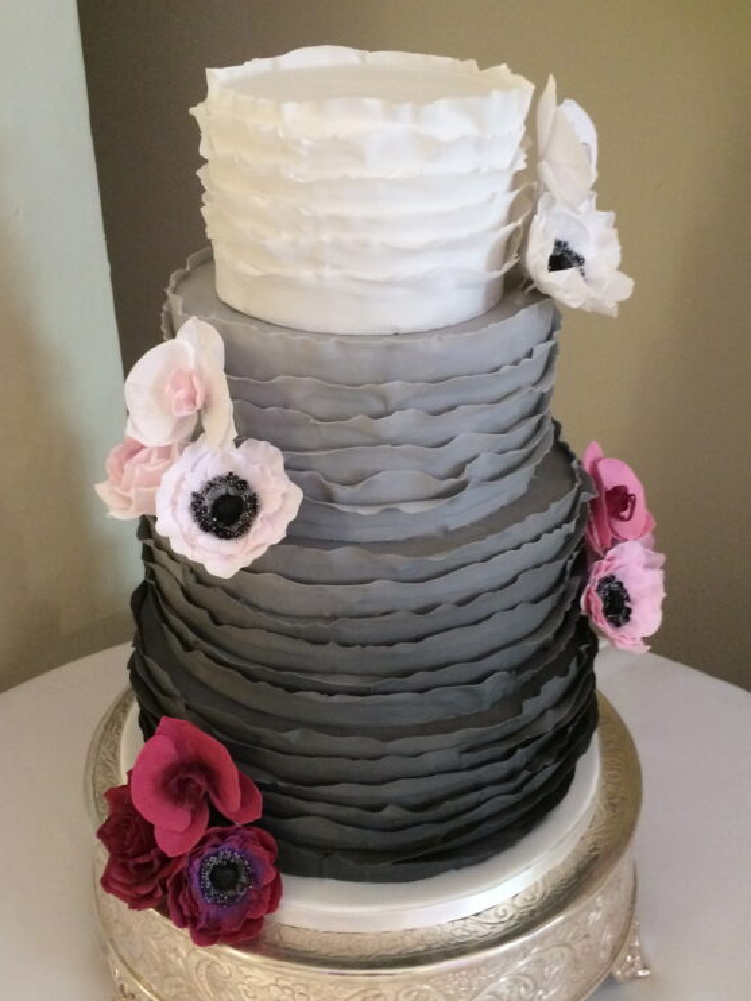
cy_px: 479
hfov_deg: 35.9
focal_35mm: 40
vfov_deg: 46.8
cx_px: 338
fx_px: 1156
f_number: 2.2
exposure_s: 1/20
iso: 250
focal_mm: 4.15
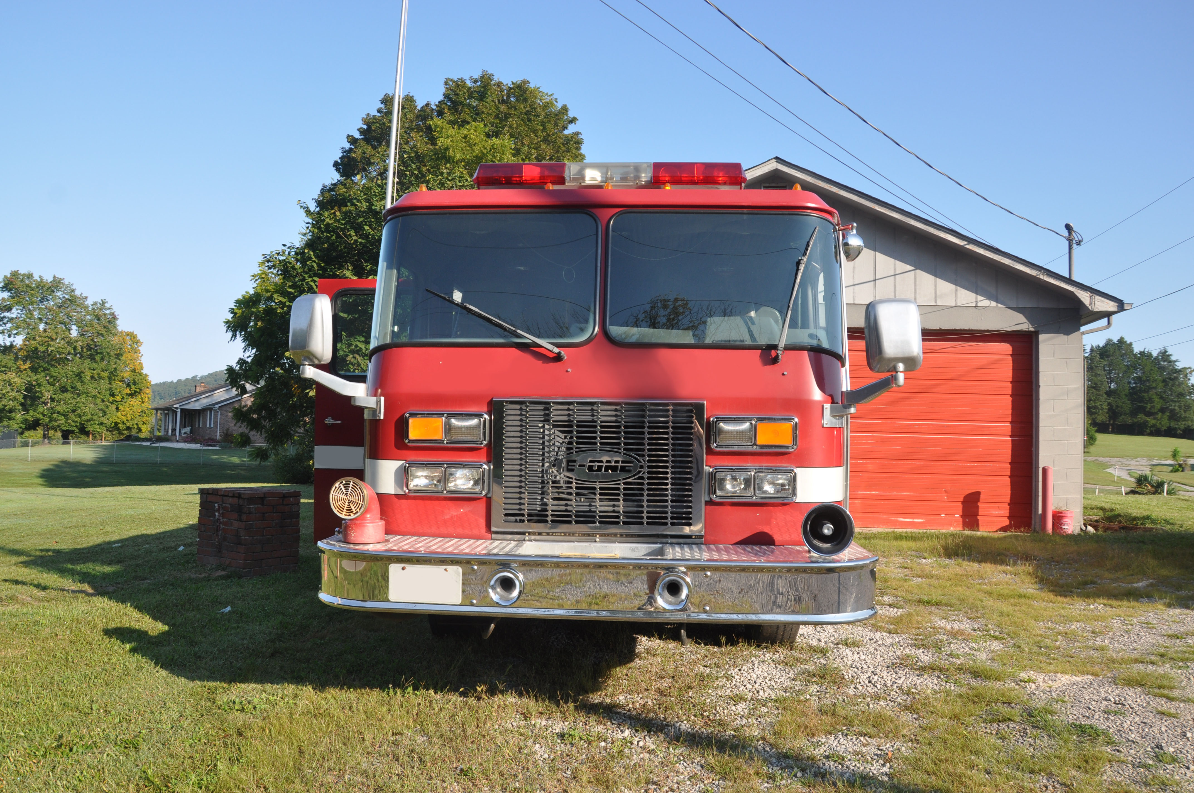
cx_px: 597
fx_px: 894
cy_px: 396
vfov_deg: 47.8
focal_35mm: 27
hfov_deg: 67.4
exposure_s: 1/250
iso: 200
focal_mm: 18
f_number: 8
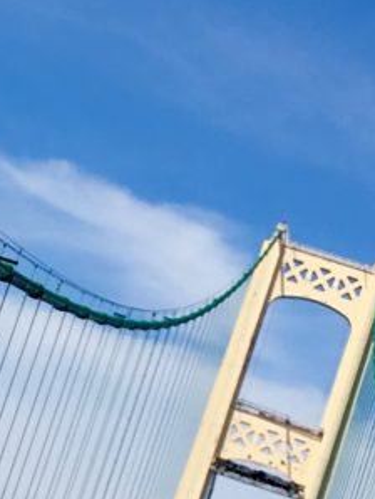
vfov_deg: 12.4
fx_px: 2279
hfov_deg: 9.4
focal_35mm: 158
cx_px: 109
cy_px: 390
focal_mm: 4.15
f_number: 2.2
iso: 25
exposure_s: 1/2564
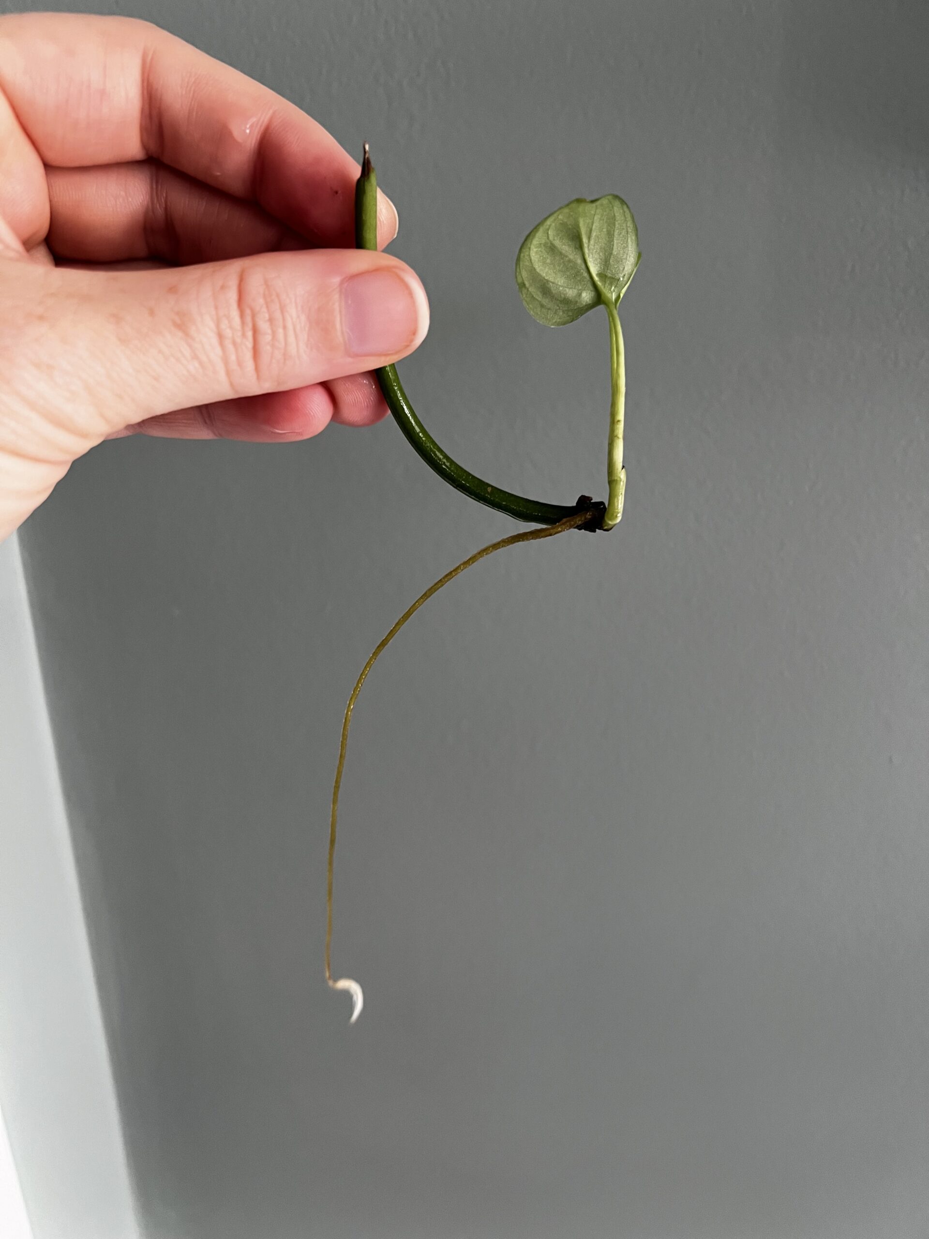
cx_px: 464
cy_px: 620
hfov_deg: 53.1
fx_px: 930
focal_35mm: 26
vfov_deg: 67.3
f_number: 1.5
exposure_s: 1/60
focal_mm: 5.7
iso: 160
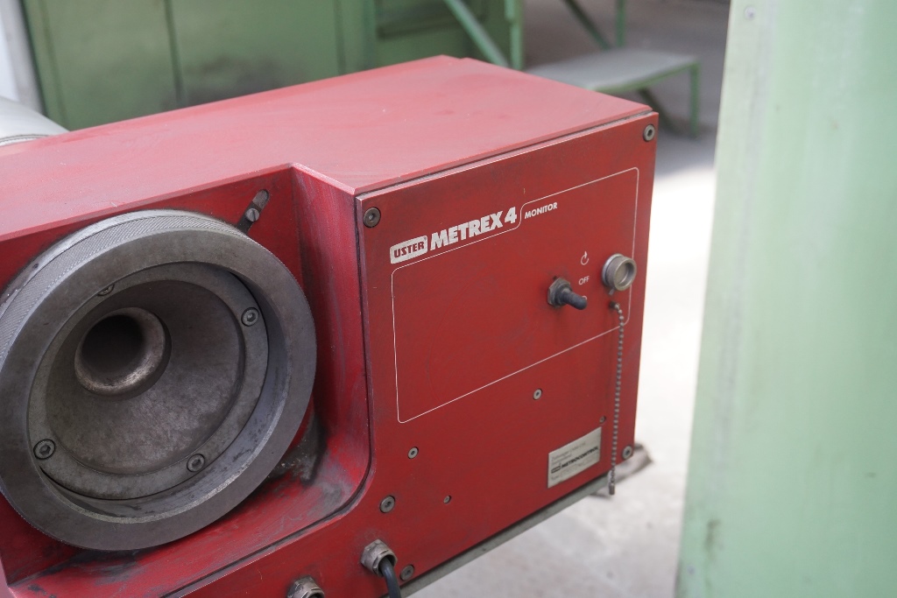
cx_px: 448
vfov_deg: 34.2
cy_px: 299
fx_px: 972
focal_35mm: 39
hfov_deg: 49.5
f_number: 4.5
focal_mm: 26
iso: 800
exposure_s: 1/160
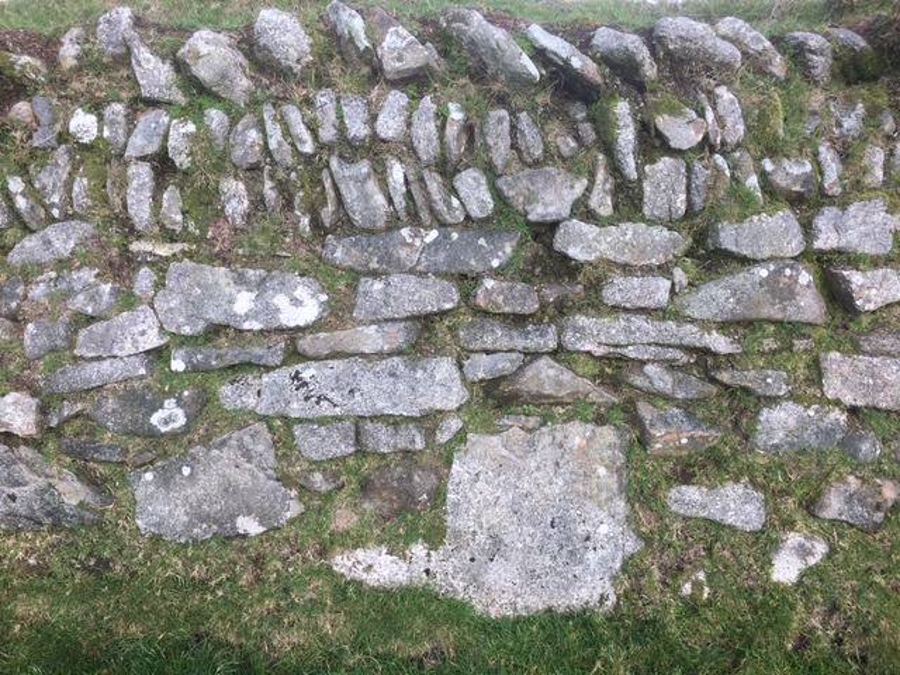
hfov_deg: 61.7
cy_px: 338
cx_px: 450
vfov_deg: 48.2
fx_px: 754
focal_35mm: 29
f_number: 2.2
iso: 25
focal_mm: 4.15
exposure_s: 1/513
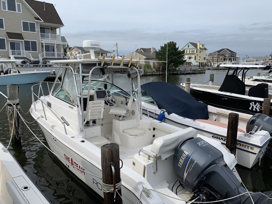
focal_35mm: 26
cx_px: 136
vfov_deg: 53.1
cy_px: 102
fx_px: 204
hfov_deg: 67.3
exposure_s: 1/2994
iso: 25
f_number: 1.8
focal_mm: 4.25
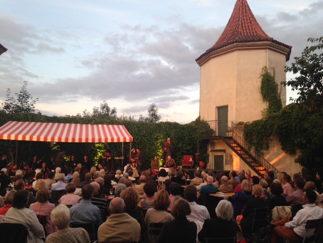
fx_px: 308
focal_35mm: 33
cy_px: 122
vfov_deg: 42.9
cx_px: 162
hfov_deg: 55.4
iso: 80
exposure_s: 1/120
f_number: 2.4
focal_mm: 4.12
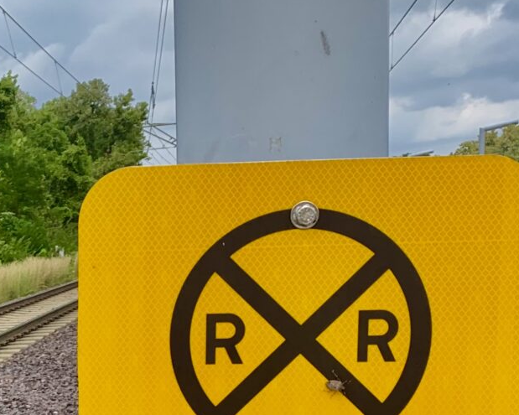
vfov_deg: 17.5
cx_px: -49
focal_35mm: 84
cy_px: 485
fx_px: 1290
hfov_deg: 21.6
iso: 25
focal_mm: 4.25
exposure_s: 1/1163
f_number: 1.8
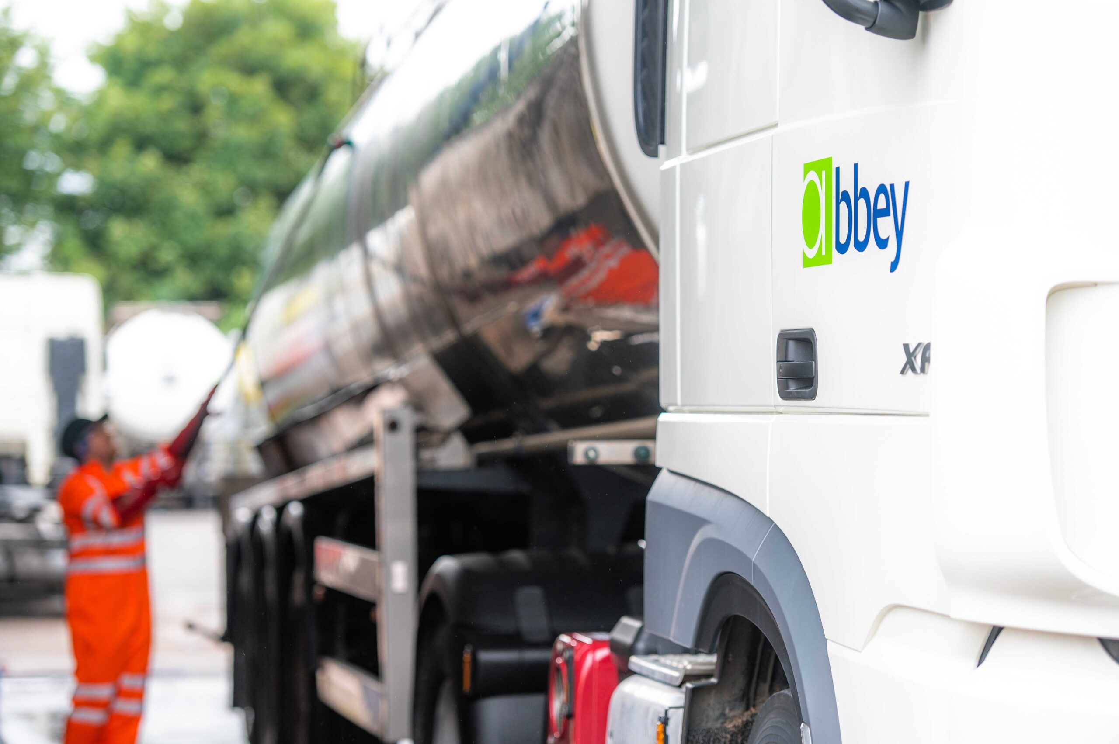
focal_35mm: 116
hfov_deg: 17.7
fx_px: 3603
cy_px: 372
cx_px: 560
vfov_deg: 11.8
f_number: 3.5
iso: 400
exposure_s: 1/400
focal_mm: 116
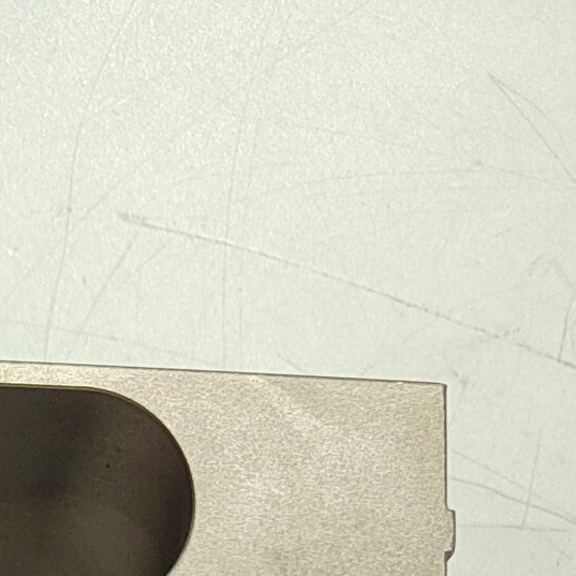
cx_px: 14
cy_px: 1341
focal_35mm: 97
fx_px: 1826
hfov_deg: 17.5
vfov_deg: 13.6
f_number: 1.9
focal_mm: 5.52
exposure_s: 1/50
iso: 1484
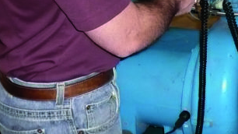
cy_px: -90
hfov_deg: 22.6
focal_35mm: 93
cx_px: 194
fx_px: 587
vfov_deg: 12.2
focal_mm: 4.6
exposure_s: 1/30
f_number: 2.8
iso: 200
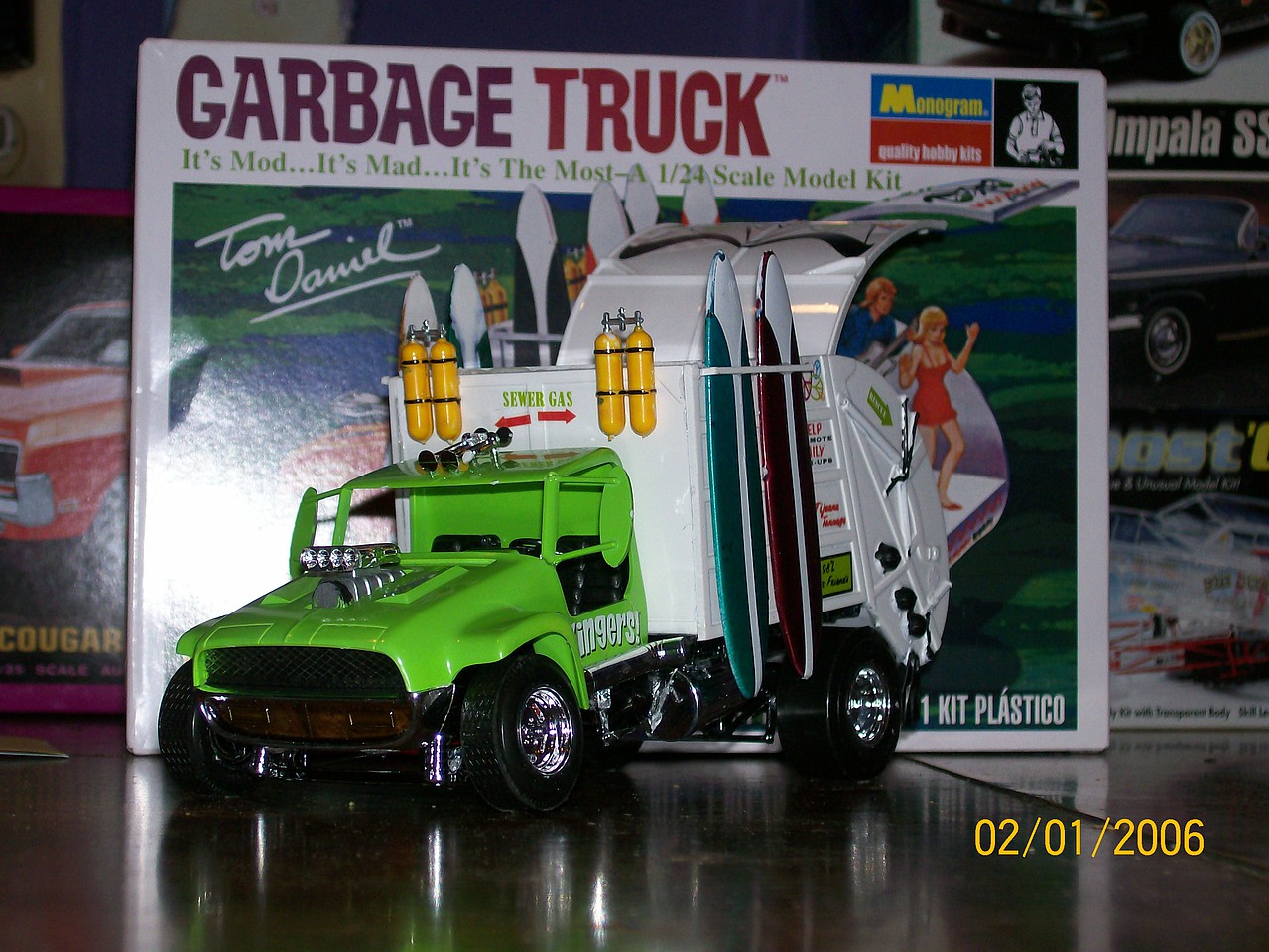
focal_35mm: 70
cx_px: 634
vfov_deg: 21.0
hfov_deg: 27.8
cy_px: 476
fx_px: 2566
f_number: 3.8
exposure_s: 1/95.5
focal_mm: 11.6
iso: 80
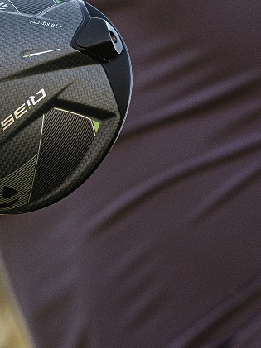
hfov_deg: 4.8
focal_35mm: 312
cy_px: 41
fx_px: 3141
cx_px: 127
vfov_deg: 6.3
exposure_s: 1/1000
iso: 640
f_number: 4
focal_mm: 105
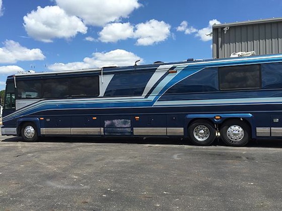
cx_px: 141
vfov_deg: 48.2
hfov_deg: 61.7
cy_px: 106
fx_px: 236
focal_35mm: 29
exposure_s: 1/2083
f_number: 2.2
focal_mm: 4.15
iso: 32
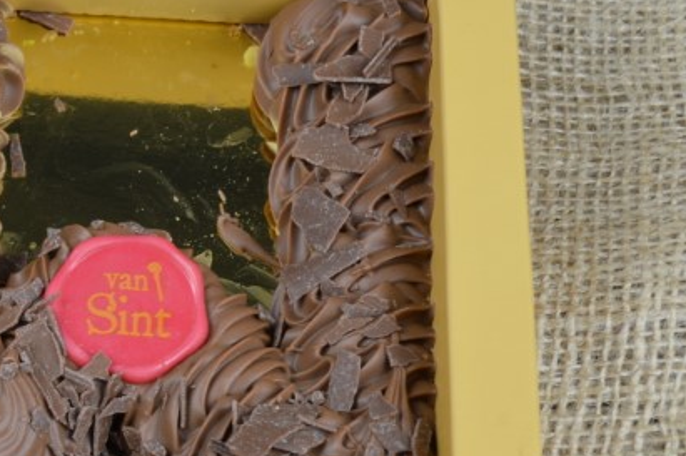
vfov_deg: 11.6
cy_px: 237
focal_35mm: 118
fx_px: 2246
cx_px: -216
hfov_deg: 16.4
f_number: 8
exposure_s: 1/6
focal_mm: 28
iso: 100
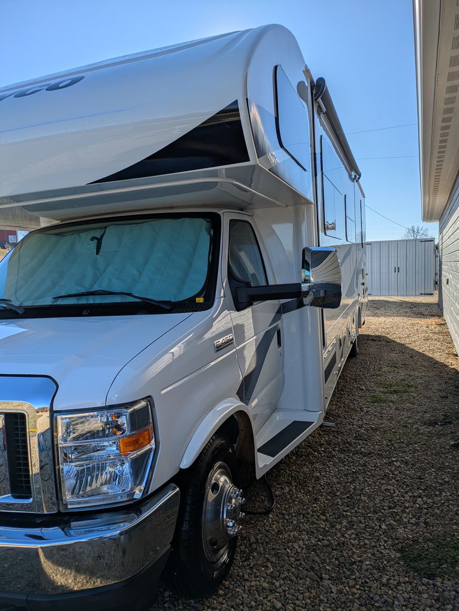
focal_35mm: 25
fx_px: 442
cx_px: 230
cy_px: 306
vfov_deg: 69.4
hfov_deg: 54.9
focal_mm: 5.43
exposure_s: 1/2732
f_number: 1.89
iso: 45
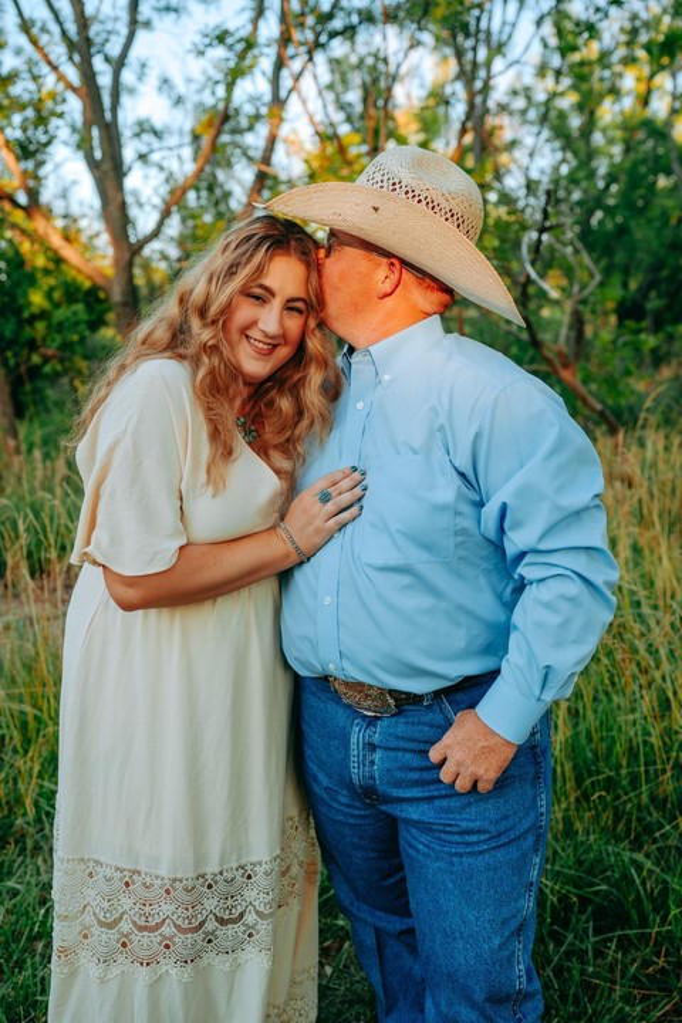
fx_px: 995
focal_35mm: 35
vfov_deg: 54.4
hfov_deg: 37.9
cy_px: 512
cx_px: 341
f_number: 2.8
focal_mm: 35
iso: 125
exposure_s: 1/500
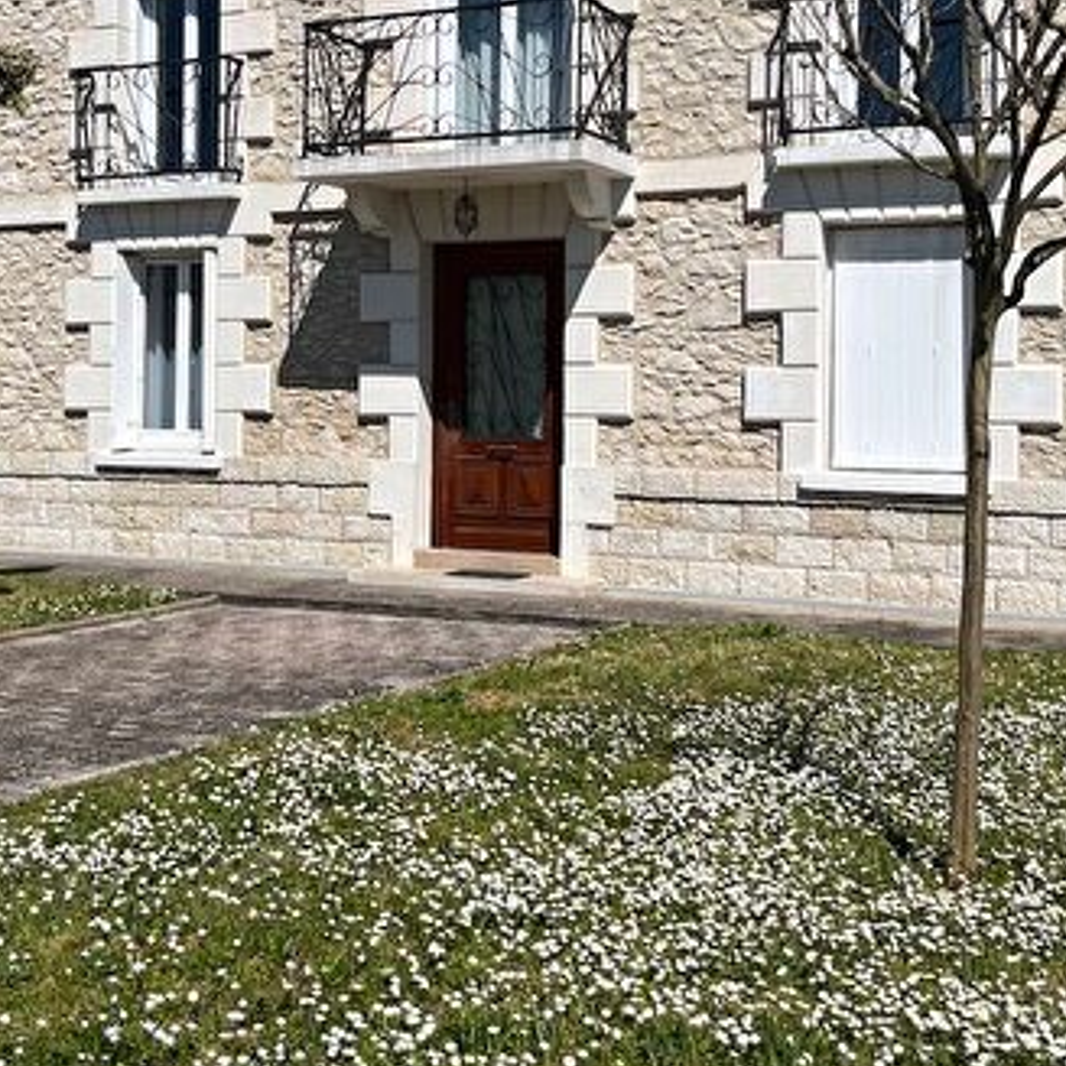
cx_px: 406
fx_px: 1707
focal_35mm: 49
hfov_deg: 34.5
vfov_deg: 34.4
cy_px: 359
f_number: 1.6
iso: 50
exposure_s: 1/8403
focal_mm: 5.1
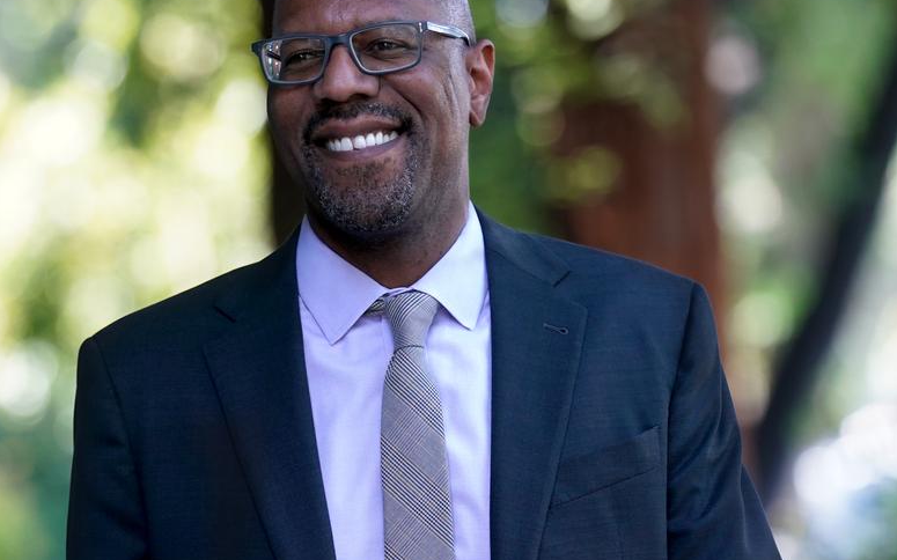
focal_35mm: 358
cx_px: 236
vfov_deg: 3.7
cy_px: 371
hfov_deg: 5.9
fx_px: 8750
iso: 1250
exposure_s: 1/500
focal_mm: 189
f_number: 4
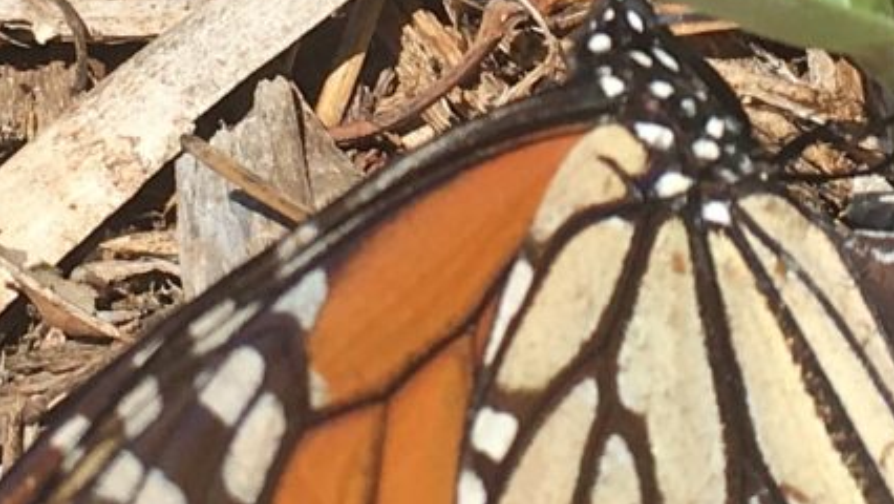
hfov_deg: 23.7
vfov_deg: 13.6
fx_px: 2111
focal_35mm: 89
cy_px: 208
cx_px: 667
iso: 25
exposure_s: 1/1709
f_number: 2.2
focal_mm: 4.15
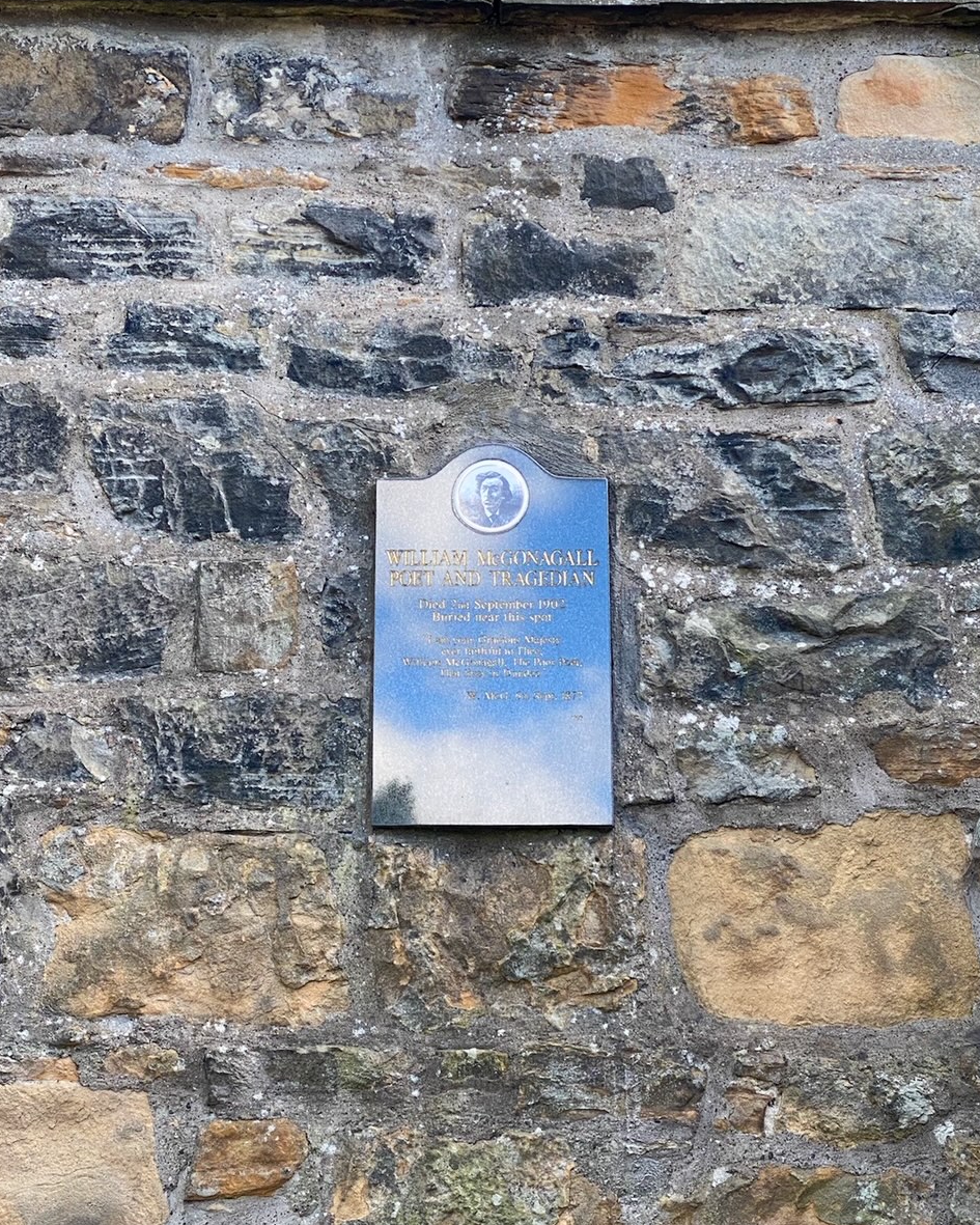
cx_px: 492
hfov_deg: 27.6
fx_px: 1994
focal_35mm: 55
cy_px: 632
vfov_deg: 34.1
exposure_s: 1/170
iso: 20
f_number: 2
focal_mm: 6
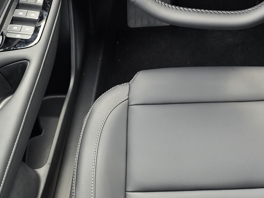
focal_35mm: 58
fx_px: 442
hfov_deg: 32.2
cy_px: 24
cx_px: 216
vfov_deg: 24.6
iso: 40
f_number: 1.7
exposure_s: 1/180
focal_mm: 6.3
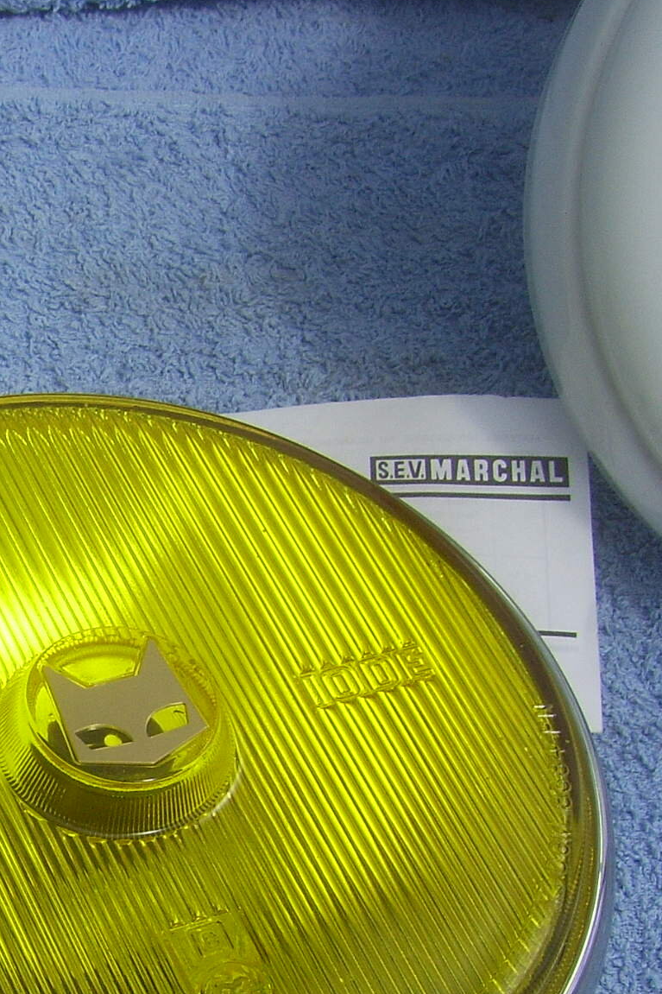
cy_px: 799
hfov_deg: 14.3
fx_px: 2455
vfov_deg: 22.6
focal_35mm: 89
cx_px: -360
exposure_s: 1/320
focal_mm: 7.8
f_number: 6.4
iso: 50
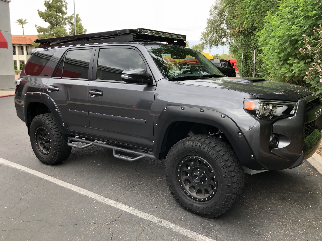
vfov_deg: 46.8
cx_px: 168
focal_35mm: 30
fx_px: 279
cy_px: 116
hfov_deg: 59.9
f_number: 1.8
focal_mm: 3.99
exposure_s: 1/120
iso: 25
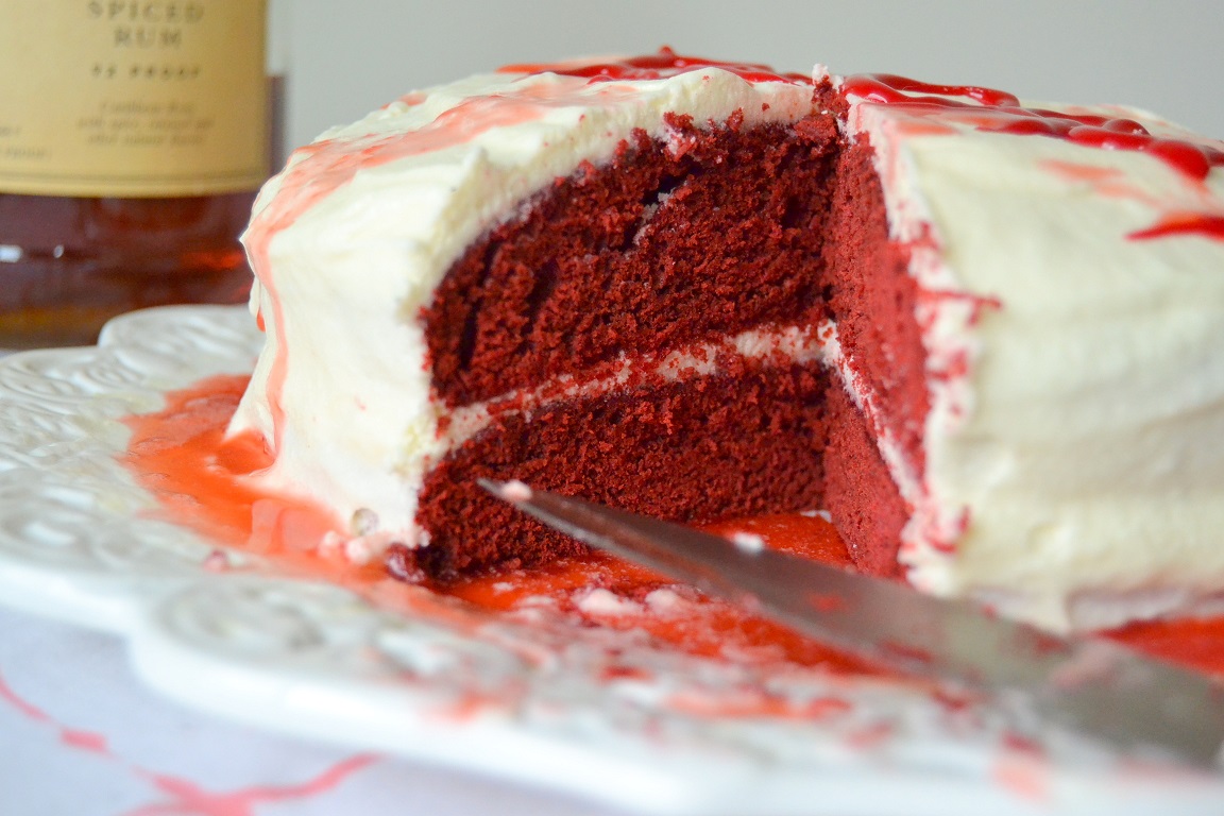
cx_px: 612
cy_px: 408
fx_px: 1632
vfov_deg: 28.1
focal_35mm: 48
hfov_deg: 41.1
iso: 2200
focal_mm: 32
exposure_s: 1/500
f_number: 4.5
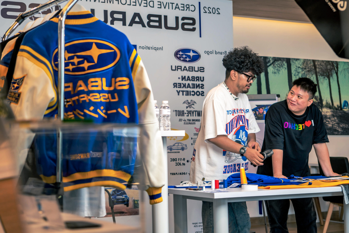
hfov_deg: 27.0
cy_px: 116
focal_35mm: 75
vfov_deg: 18.2
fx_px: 727
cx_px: 174
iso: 125
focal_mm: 50
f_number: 2.8
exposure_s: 1/60
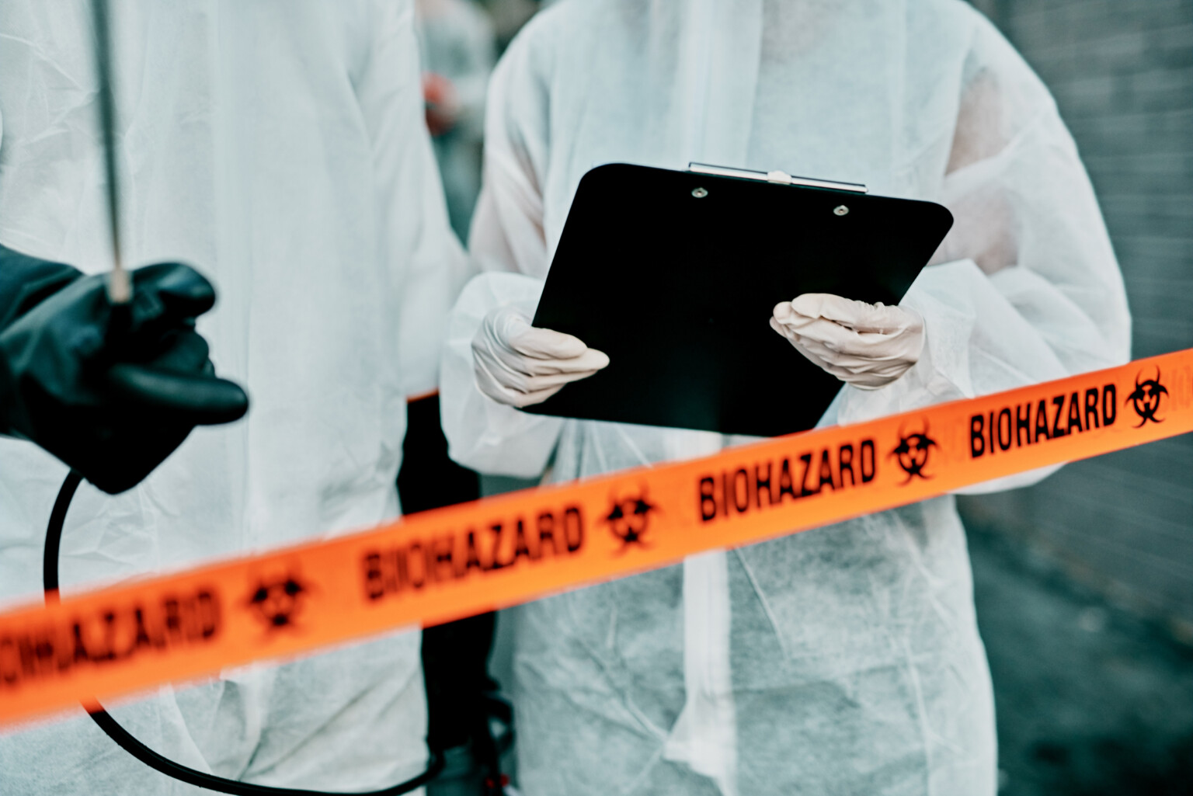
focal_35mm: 50
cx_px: 596
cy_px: 398
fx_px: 1657
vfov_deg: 27.0
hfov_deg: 39.6
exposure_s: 1/800
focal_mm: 50
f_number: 2
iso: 640
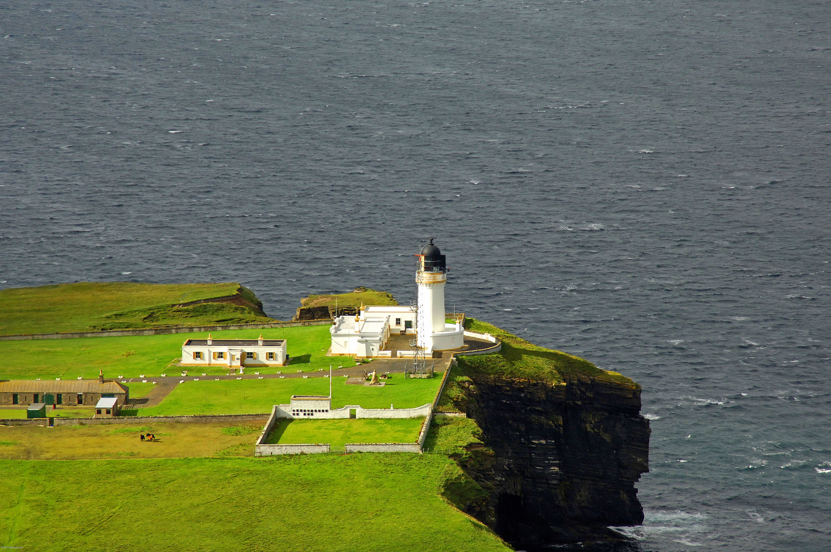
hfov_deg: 13.7
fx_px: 3458
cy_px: 276
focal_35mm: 150
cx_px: 416
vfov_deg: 9.1
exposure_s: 1/1000
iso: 400
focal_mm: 100
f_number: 6.7
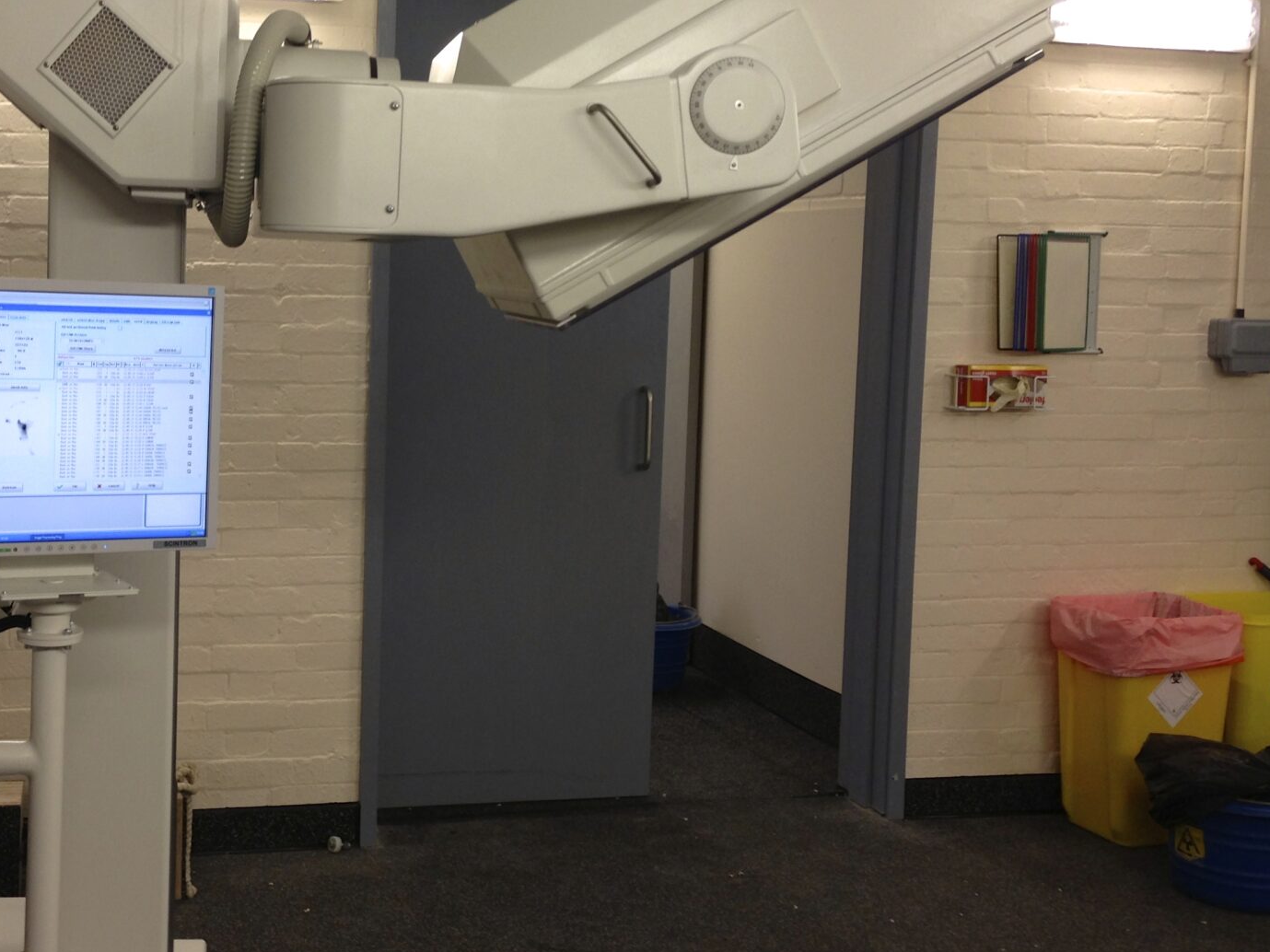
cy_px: 382
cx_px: 349
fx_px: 1798
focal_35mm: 49
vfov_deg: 29.6
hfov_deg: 38.1
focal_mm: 4.13
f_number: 2.4
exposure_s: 1/30
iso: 50
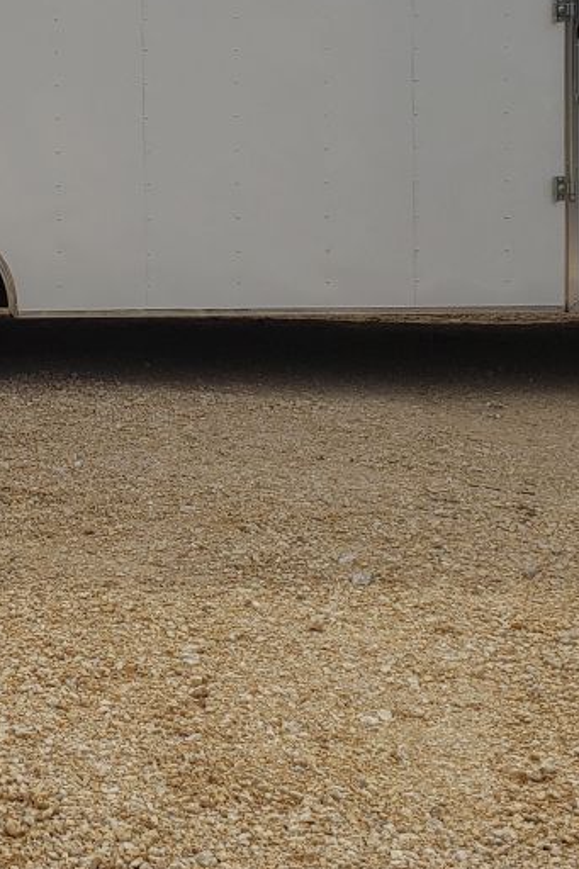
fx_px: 1786
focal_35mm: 74
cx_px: 5
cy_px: 54
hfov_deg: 18.0
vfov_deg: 26.3
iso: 50
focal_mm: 4.3
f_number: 2.4
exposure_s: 1/2544
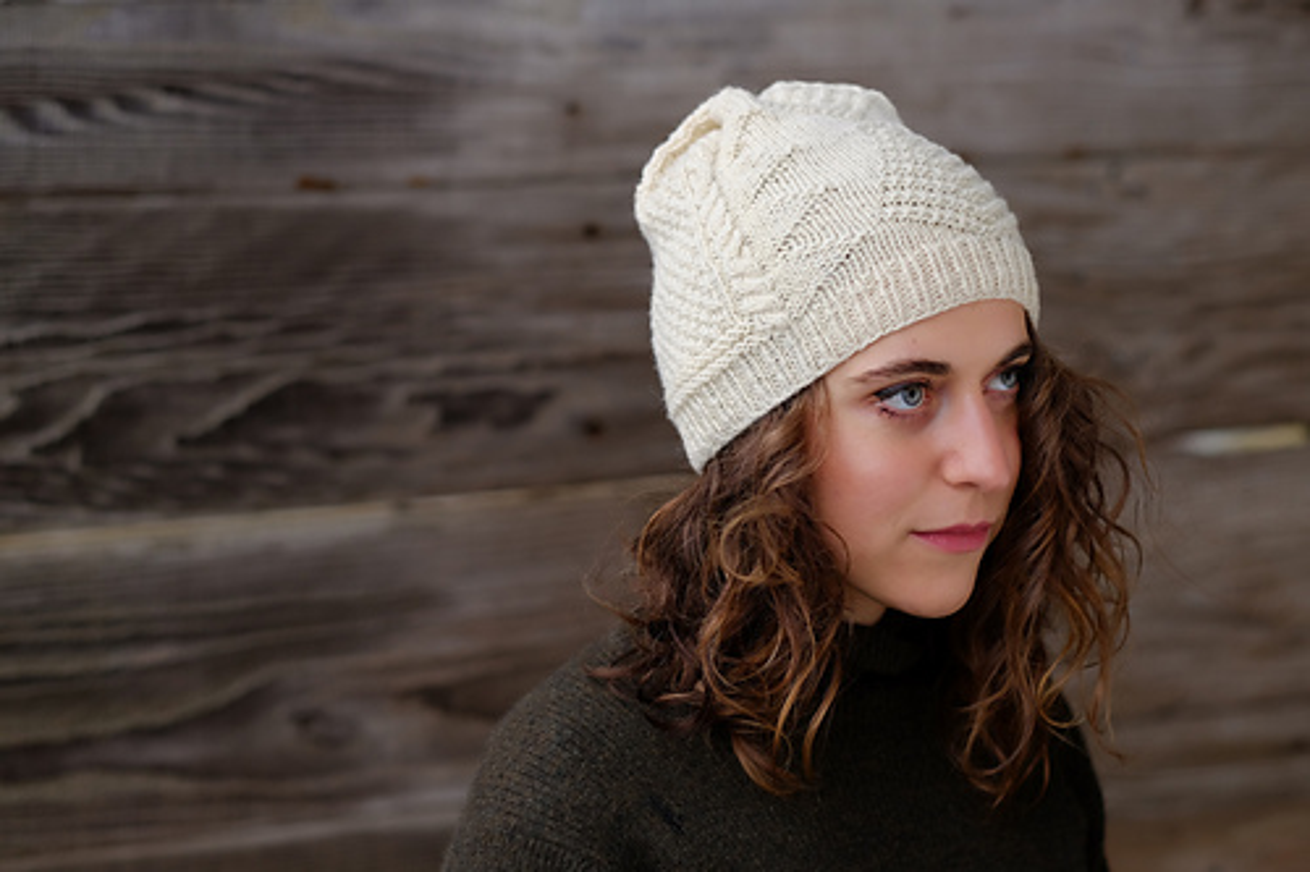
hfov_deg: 24.2
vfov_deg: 16.3
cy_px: 436
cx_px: 655
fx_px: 3055
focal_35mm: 84
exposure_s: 1/125
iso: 500
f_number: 2.2
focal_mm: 56
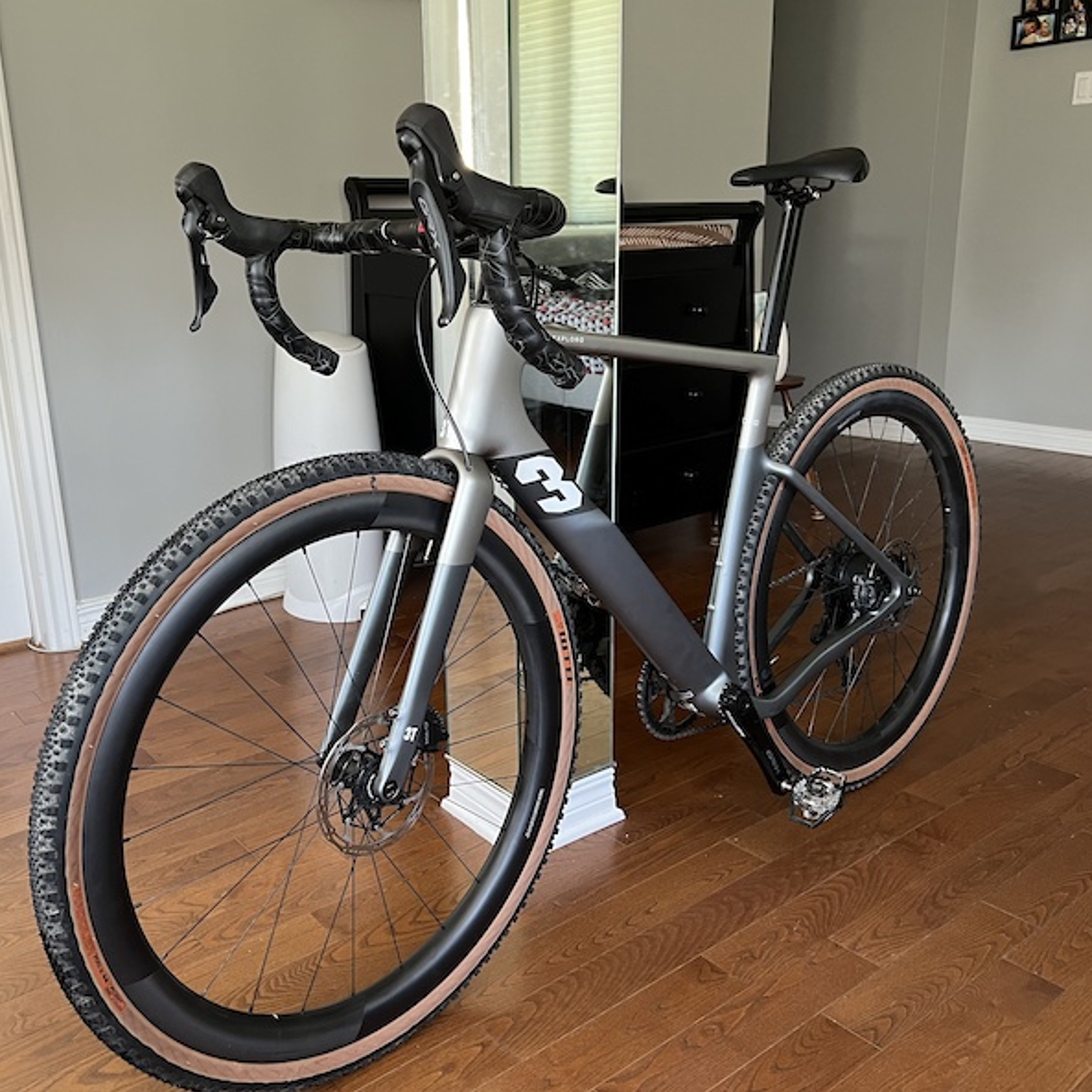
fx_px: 1106
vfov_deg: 52.5
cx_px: 455
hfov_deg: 52.3
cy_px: 541
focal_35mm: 31
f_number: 1.5
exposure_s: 1/71
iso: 125
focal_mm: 5.7
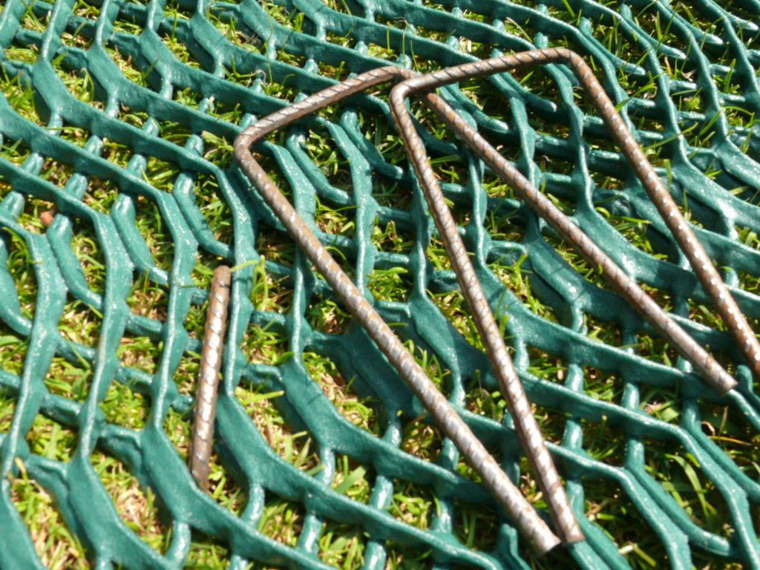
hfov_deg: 52.6
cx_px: 380
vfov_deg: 40.7
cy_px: 285
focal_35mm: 35
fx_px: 768
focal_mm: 7.4
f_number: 5
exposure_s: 1/250
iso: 100
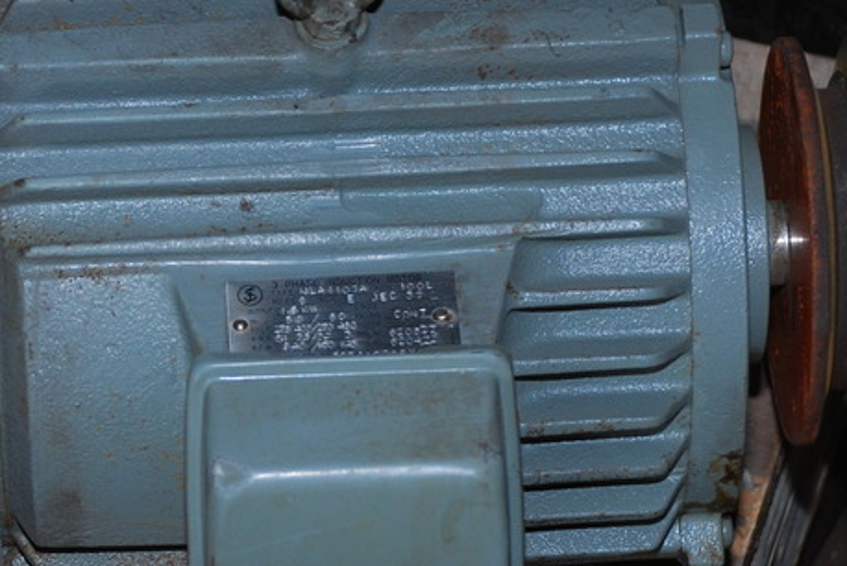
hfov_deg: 9.9
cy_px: 297
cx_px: 290
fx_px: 4897
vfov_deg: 6.6
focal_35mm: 208
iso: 200
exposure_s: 1/60
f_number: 5.3
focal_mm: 62
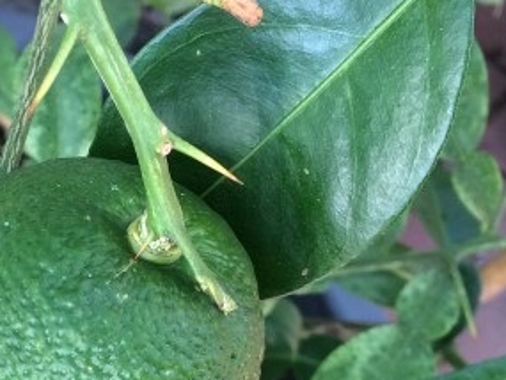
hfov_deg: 23.2
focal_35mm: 83
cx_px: 107
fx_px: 1214
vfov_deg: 17.5
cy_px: 339
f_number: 2.2
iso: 64
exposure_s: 1/100
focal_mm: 4.15
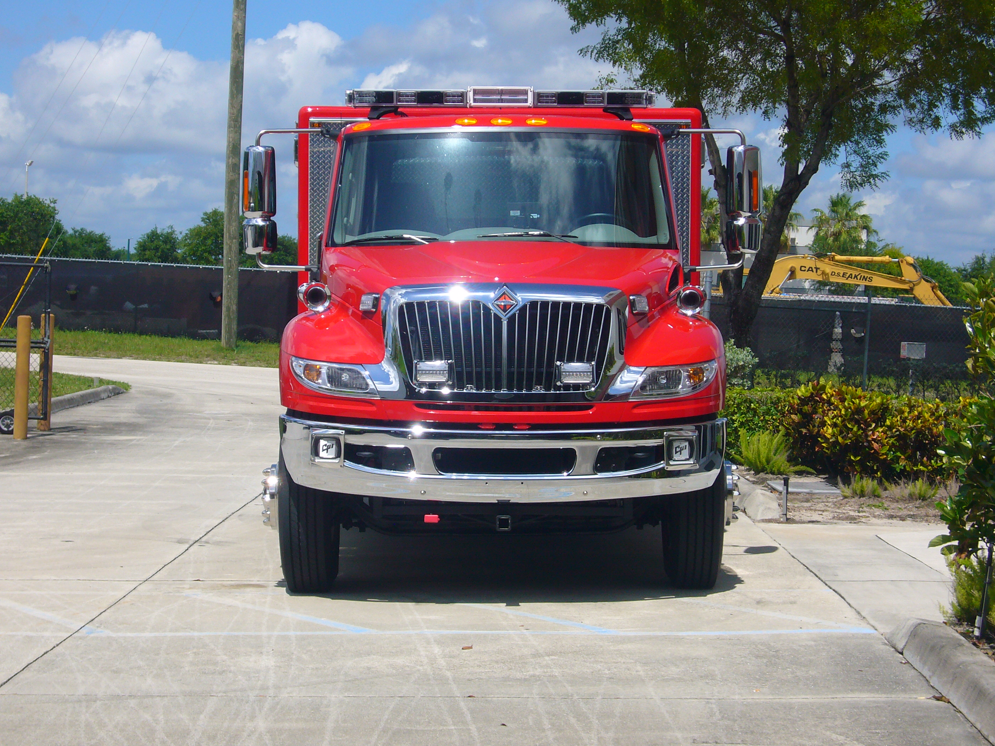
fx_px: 2300
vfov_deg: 18.4
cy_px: 373
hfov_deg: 24.4
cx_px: 498
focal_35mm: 80
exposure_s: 1/250
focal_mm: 13.2
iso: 80
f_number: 10
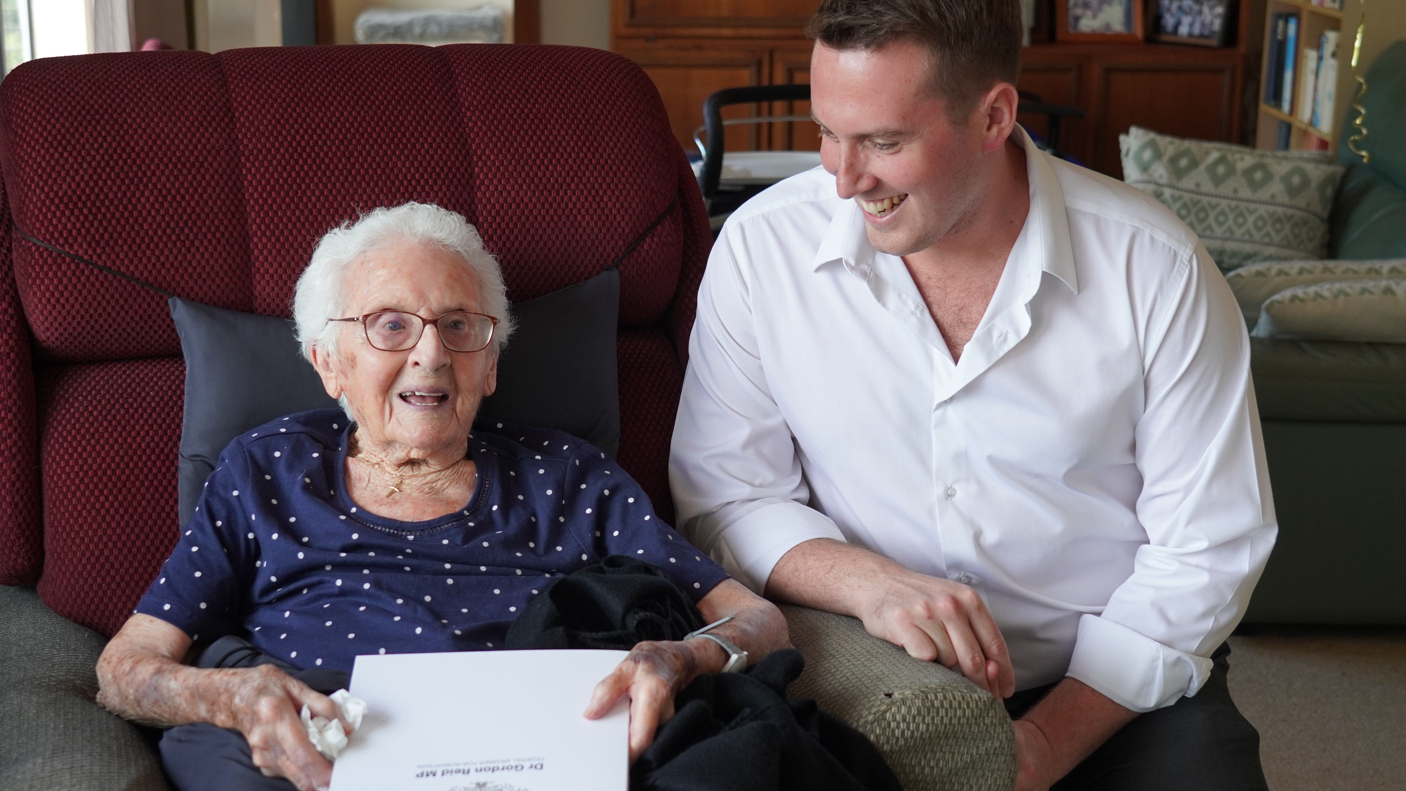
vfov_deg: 21.1
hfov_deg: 36.6
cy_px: 387
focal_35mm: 57
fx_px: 2125
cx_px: 703
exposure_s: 1/160
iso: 640
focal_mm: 36
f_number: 4
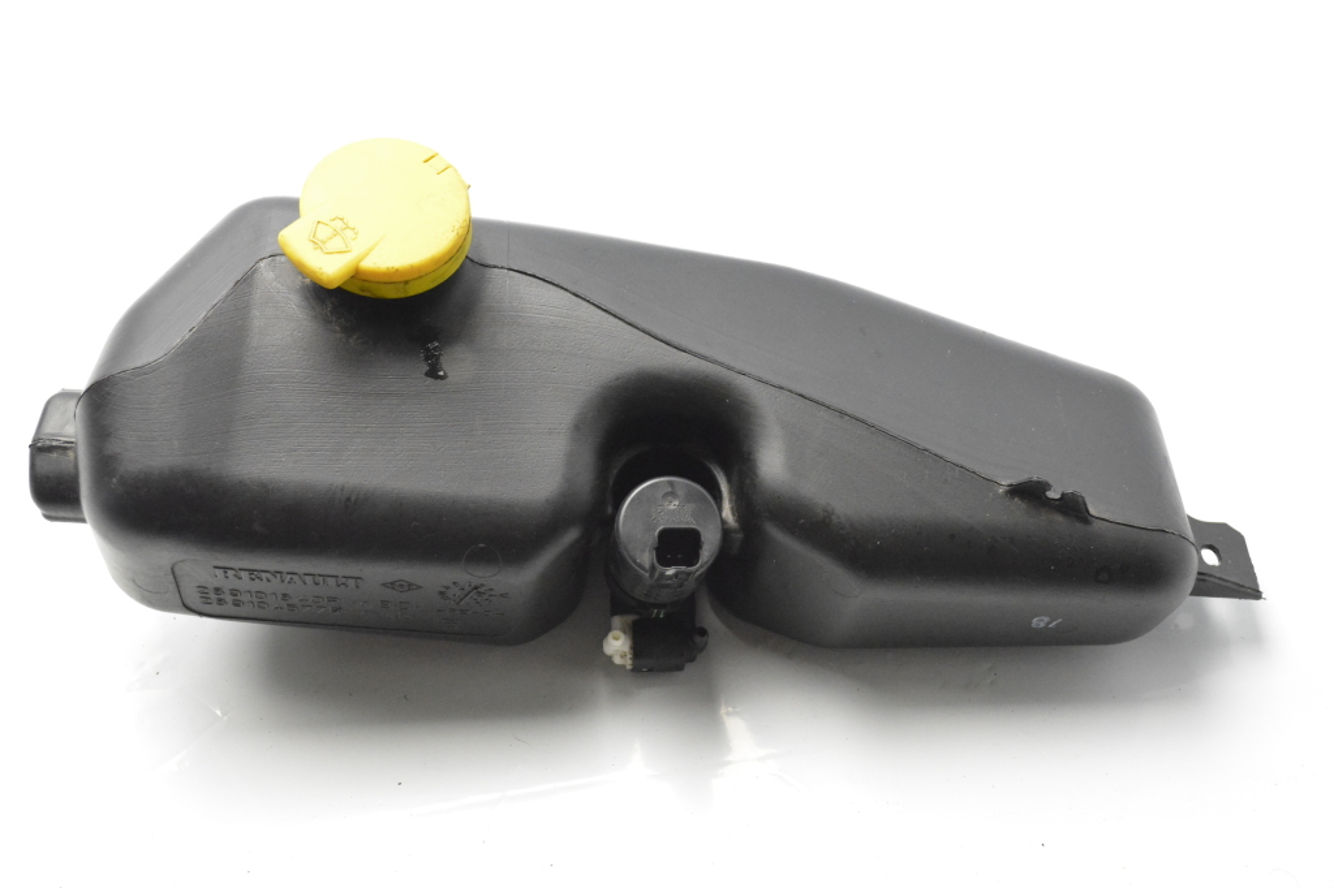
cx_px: 667
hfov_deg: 45.0
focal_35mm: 44
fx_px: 1611
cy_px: 444
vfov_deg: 30.8
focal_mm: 29
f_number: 6.3
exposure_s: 1/400
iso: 6400
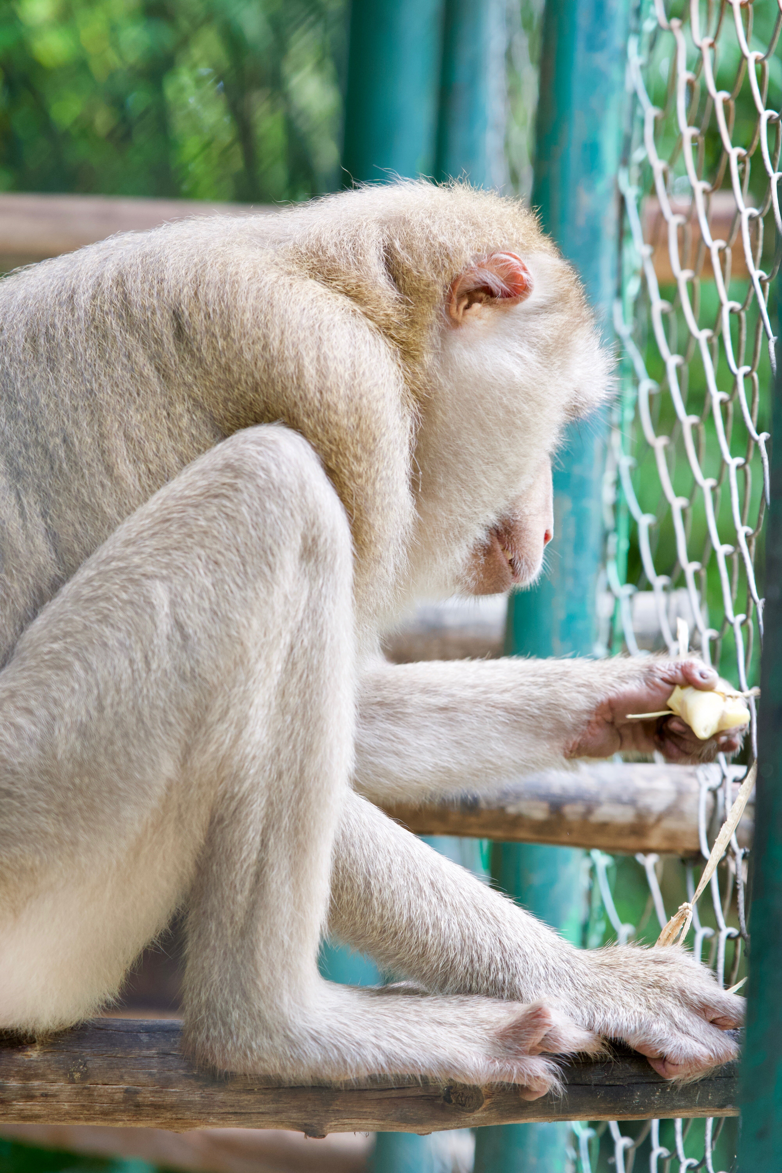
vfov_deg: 19.5
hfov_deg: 13.0
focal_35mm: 105
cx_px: 391
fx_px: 3421
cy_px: 586
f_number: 5
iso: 1000
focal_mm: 105
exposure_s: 1/125
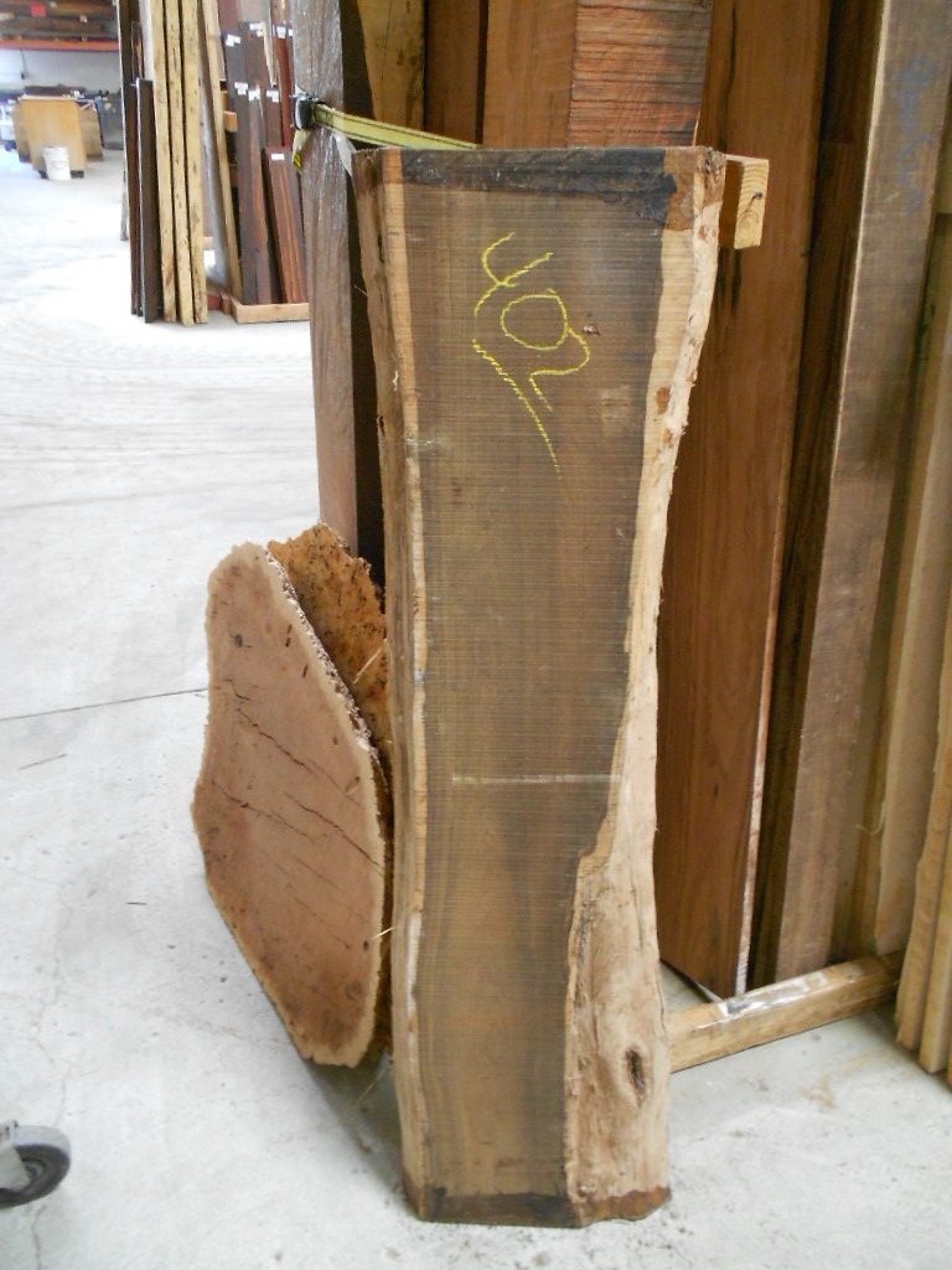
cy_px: 635
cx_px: 476
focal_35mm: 26
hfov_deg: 53.1
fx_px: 953
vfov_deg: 67.3
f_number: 3.2
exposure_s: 1/13
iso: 400
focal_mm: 4.6
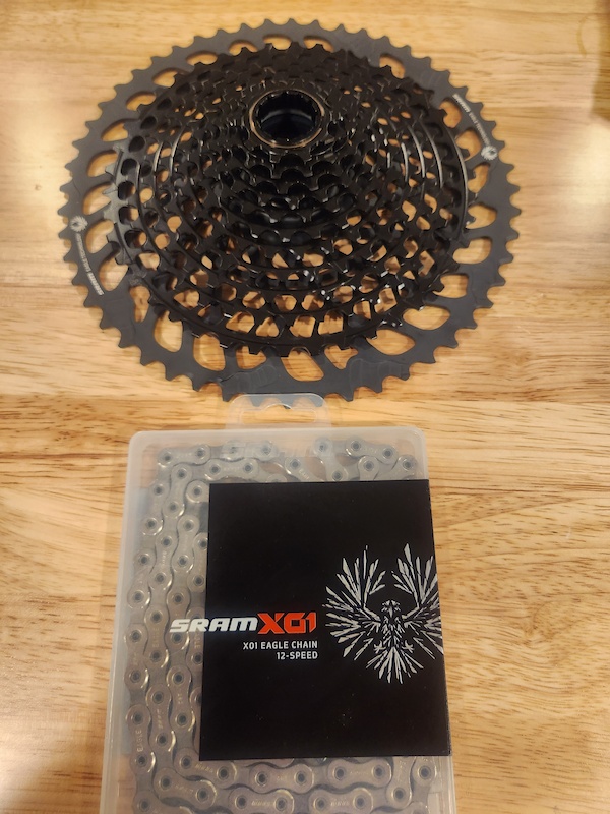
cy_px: 407
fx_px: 540
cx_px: 305
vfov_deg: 73.9
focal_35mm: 23
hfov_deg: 58.9
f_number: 1.8
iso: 500
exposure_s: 1/120
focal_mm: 5.4
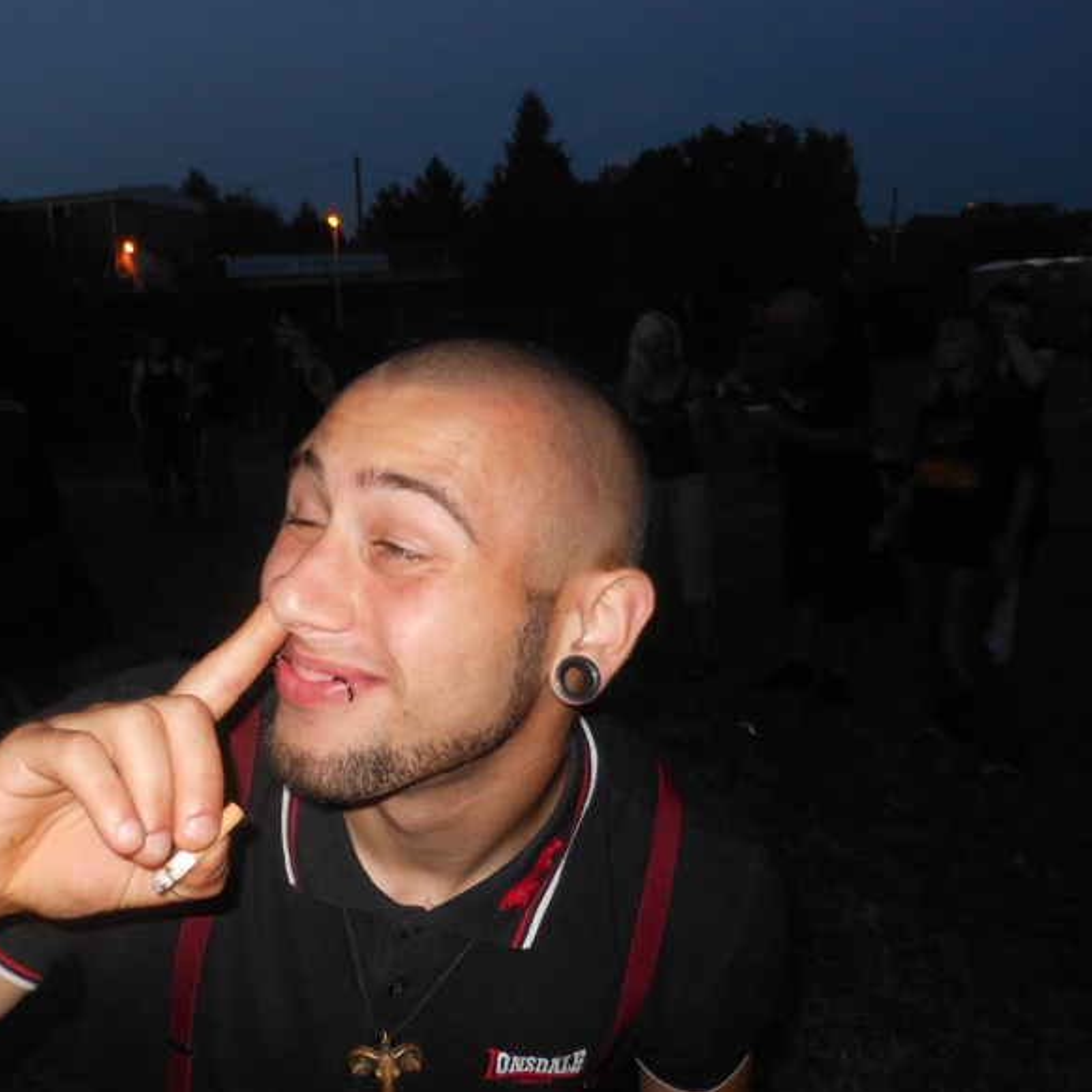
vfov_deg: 48.4
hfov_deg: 47.5
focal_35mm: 34
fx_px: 1213
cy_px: 555
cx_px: 343
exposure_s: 1/25
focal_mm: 5
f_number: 3.7
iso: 200
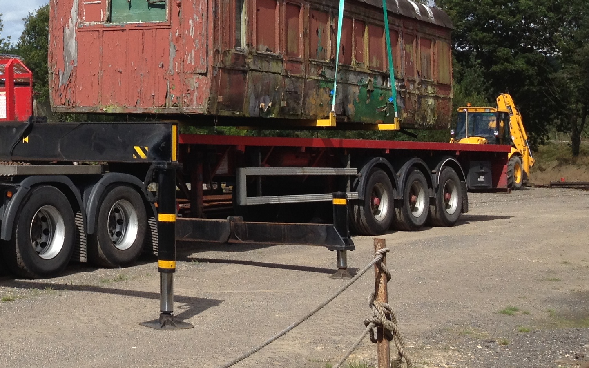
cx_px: 31
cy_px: 1
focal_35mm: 84
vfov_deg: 15.3
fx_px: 1348
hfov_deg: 23.8
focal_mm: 4.28
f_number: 2.4
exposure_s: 1/1623
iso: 50
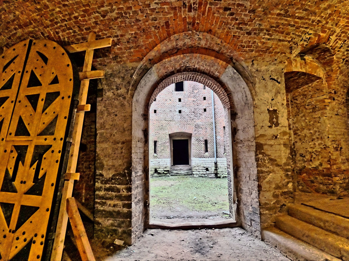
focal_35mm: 20
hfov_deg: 81.8
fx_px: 202
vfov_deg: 65.9
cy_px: 130
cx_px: 174
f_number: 2.8
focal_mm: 3.6
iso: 320
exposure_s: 1/60
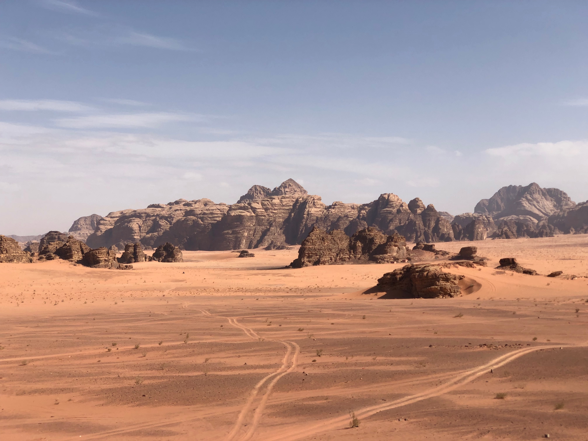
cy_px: 220
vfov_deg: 28.0
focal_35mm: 52
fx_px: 883
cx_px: 294
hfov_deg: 36.8
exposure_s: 1/1919
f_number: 2.4
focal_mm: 6
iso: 16
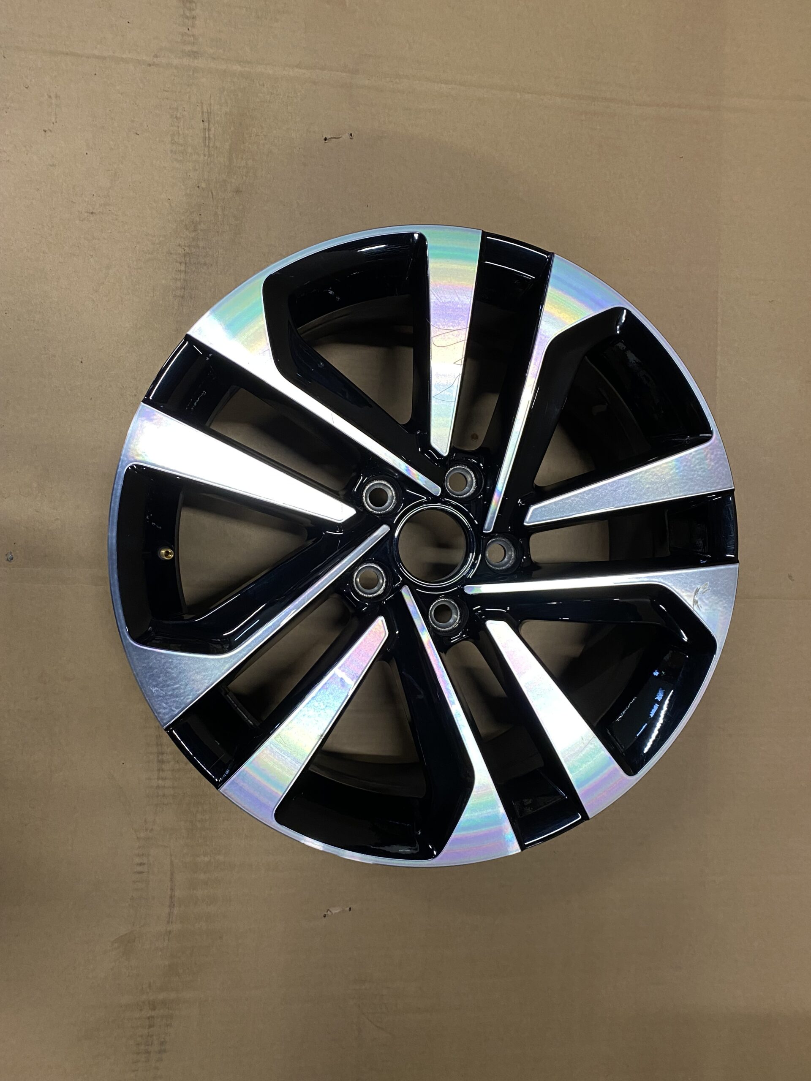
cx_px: 406
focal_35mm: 26
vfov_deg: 67.3
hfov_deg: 53.1
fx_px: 812
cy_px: 540
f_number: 1.8
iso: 200
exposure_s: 1/50
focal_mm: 4.25
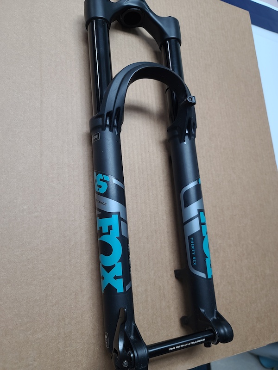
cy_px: 185
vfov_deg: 69.4
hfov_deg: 54.9
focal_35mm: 25
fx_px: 268
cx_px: 139
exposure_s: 1/60
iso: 80
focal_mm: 7
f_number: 1.8
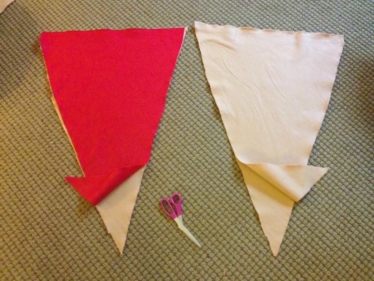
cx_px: 187
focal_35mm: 35
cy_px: 140
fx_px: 378
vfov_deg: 40.7
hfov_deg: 52.6
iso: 500
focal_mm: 4.28
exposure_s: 1/15
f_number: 2.4
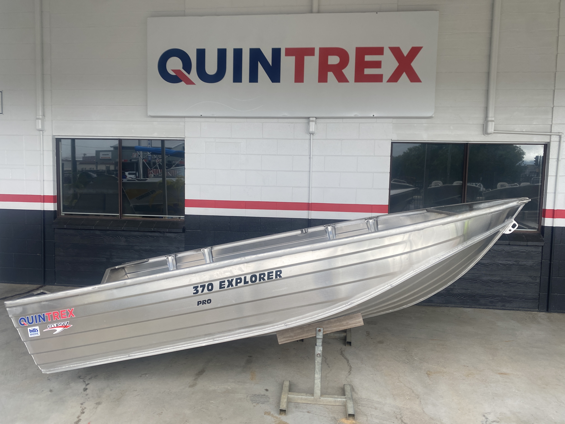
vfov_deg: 53.1
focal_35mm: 26
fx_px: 424
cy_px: 212
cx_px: 282
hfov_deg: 67.3
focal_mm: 4.25
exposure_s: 1/208
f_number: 1.8
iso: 32
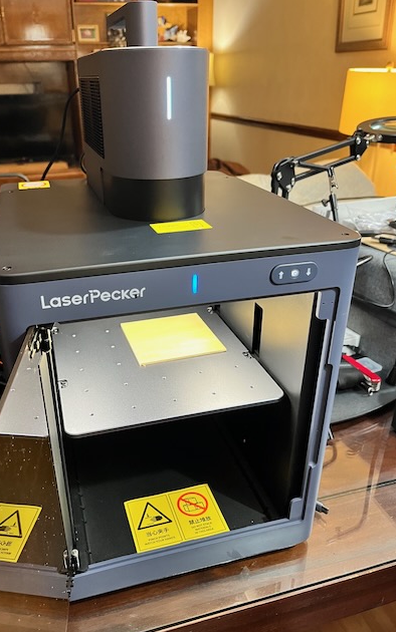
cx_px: 162
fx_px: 483
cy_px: 319
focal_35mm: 28
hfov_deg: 44.4
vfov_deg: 66.5
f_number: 1.6
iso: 400
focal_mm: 5.1
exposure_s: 1/60
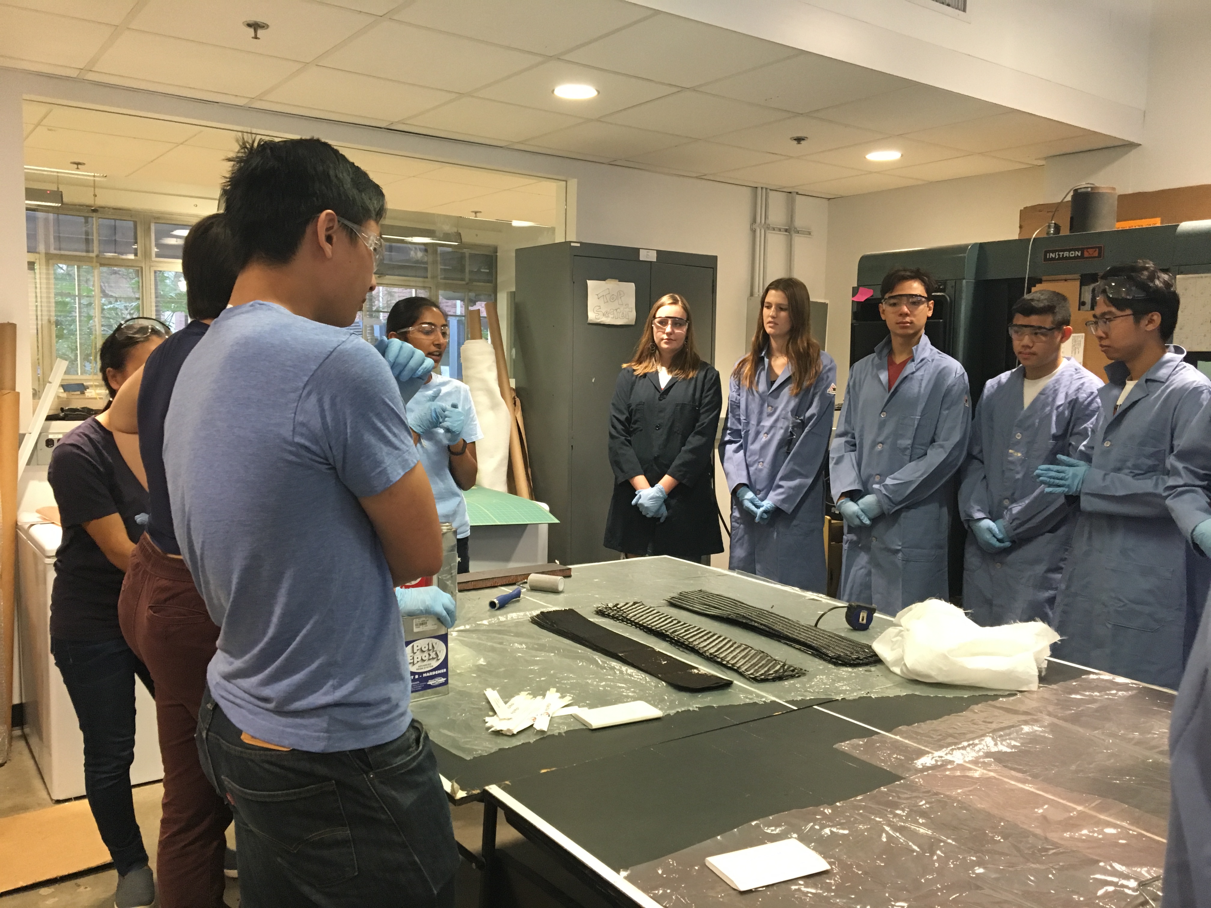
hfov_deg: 61.7
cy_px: 454
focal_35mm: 29
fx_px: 1015
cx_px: 606
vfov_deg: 48.2
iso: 160
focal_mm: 4.15
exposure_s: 1/30
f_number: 2.2
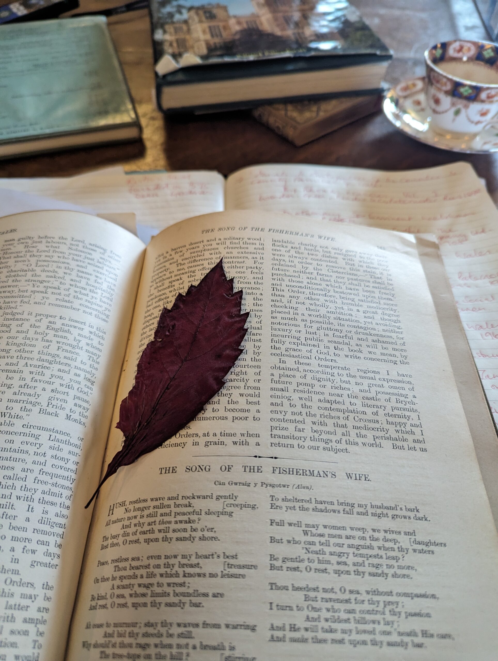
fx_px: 459
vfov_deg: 71.5
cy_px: 330
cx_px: 249
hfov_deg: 56.9
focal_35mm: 24
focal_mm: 6.81
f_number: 1.85
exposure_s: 1/100
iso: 807
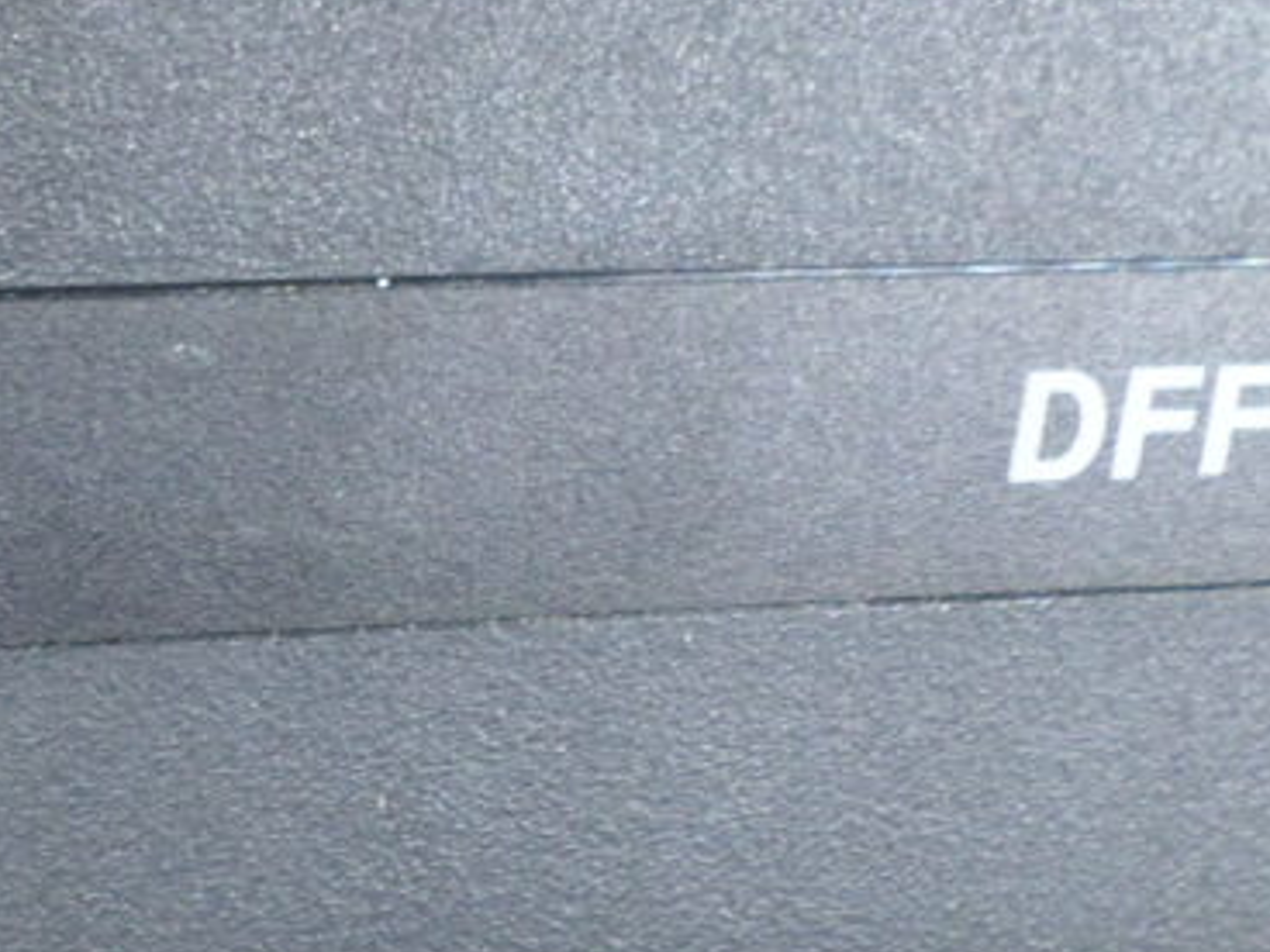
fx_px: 2495
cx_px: 138
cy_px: 445
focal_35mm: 68
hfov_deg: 27.6
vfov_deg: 21.6
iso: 240
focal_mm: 4.5
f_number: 2.5
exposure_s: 1/30
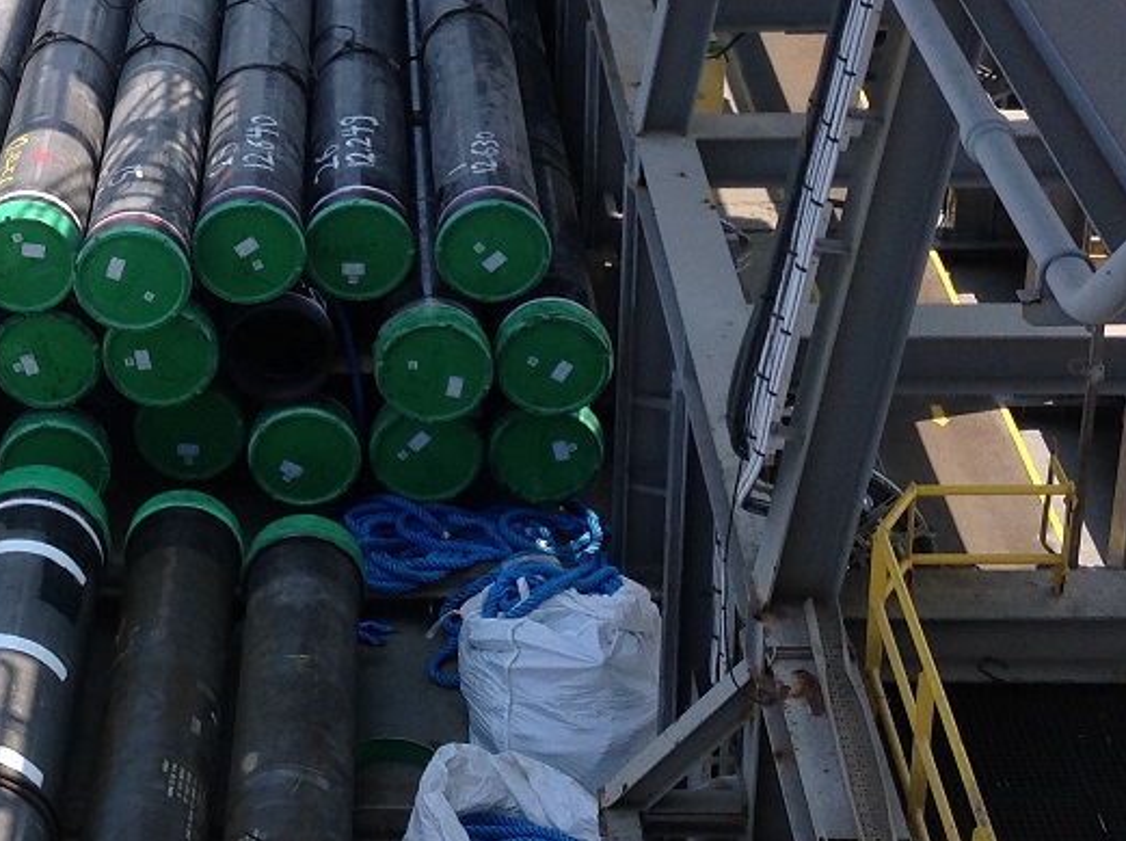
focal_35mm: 87
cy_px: 74
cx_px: 214
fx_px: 2825
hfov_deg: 22.2
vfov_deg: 16.7
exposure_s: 1/975
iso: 50
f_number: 2.4
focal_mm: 4.28
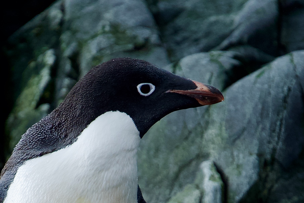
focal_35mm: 600
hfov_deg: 3.4
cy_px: 102
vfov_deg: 2.3
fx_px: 5065
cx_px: 152
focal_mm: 600
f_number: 6.3
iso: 1000
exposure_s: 1/1000
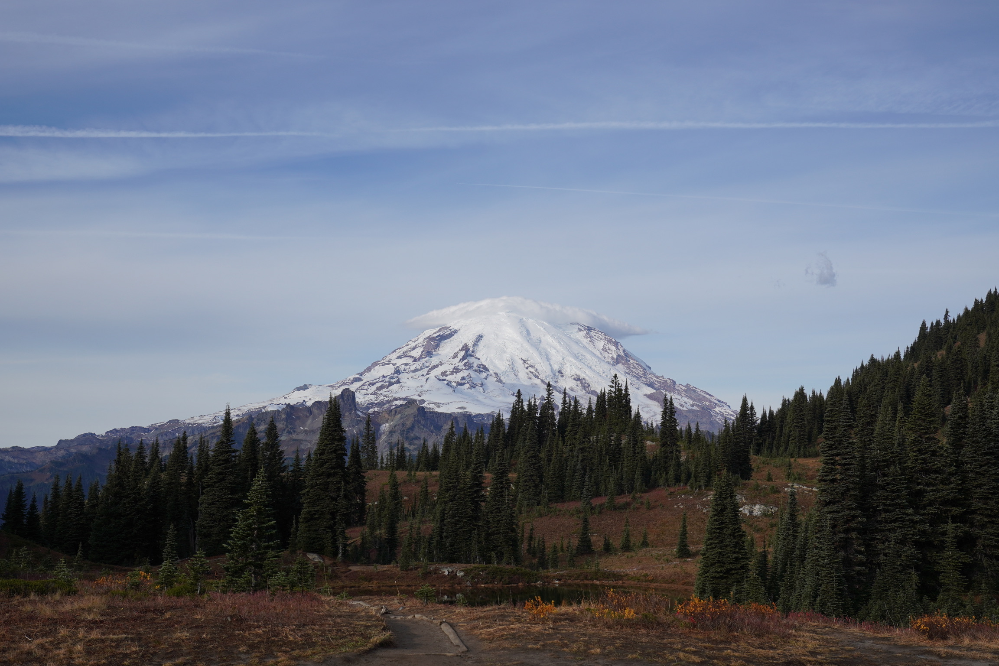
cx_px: 500
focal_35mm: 46
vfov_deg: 28.9
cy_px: 333
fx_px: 1290
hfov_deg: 42.3
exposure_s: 1/640
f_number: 5.6
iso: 100
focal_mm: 31
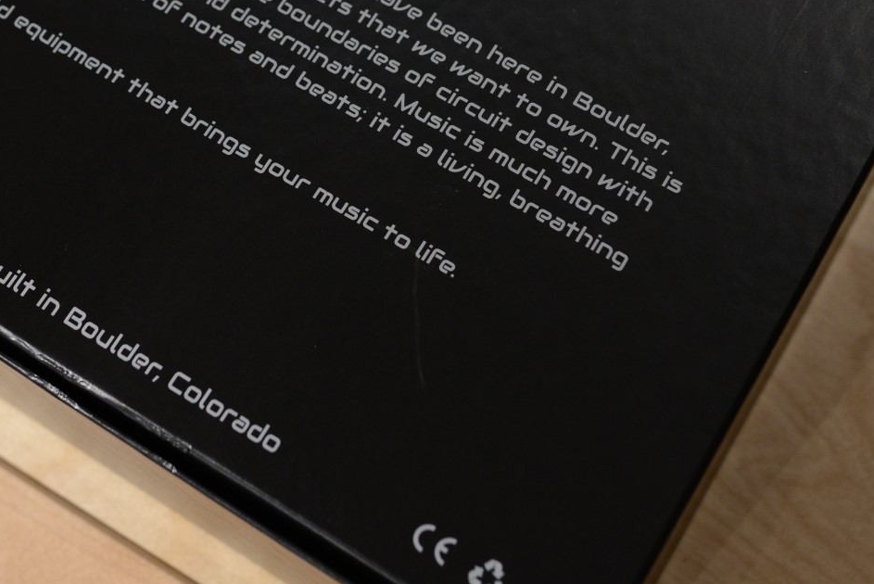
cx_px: 321
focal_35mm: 76
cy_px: 44
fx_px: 1846
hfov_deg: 26.5
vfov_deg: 17.7
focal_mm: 35
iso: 800
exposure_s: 1/80
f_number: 4.5
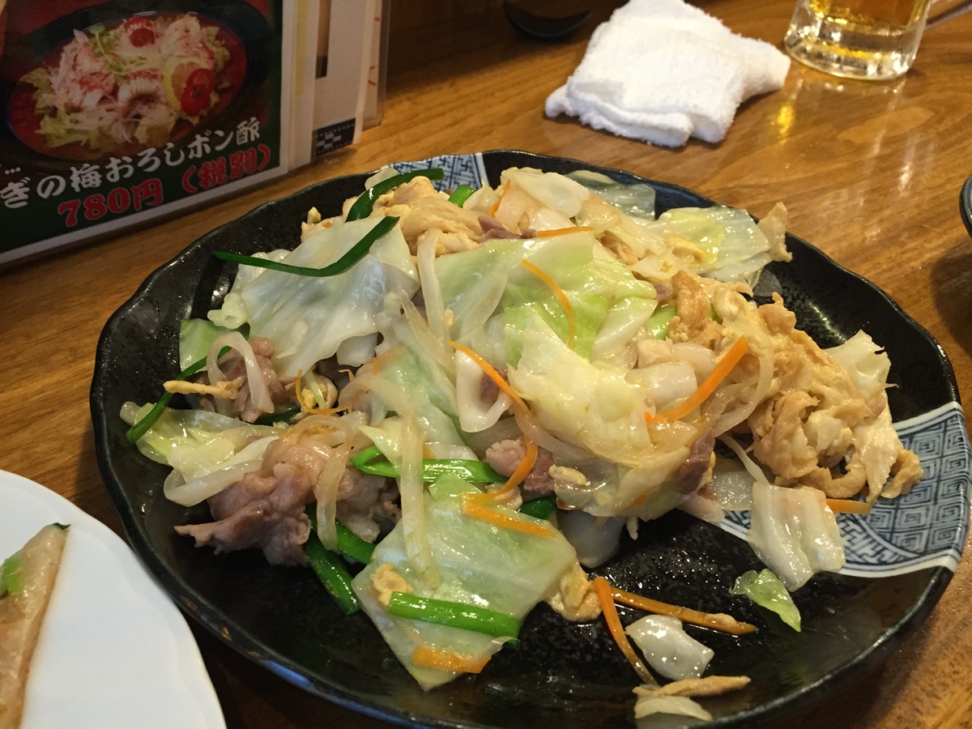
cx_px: 486
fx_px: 814
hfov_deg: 61.7
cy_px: 364
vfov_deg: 48.2
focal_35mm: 29
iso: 125
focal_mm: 4.15
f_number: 2.2
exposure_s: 1/30
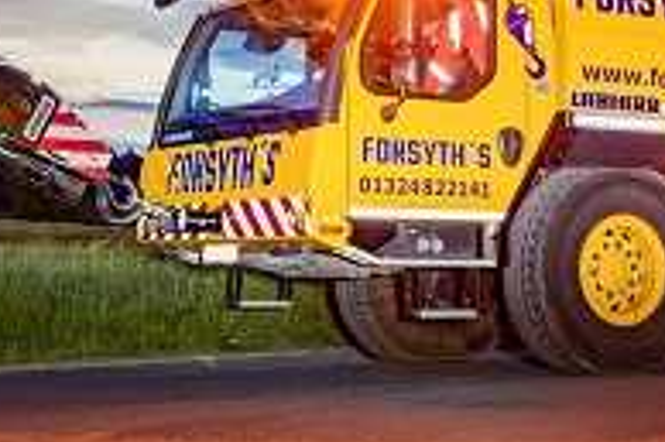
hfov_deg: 22.9
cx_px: 624
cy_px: 24
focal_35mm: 86
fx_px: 1587
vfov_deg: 15.6
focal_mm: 20
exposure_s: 15
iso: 200
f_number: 8
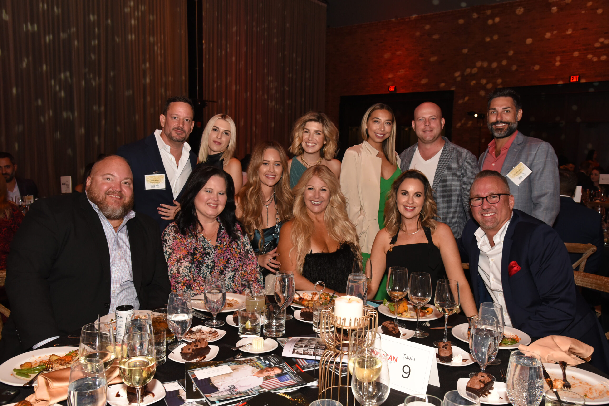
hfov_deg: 60.3
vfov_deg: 42.3
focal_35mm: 31
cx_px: 304
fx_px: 524
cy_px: 203
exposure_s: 1/100
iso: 2000
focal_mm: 31
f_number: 8
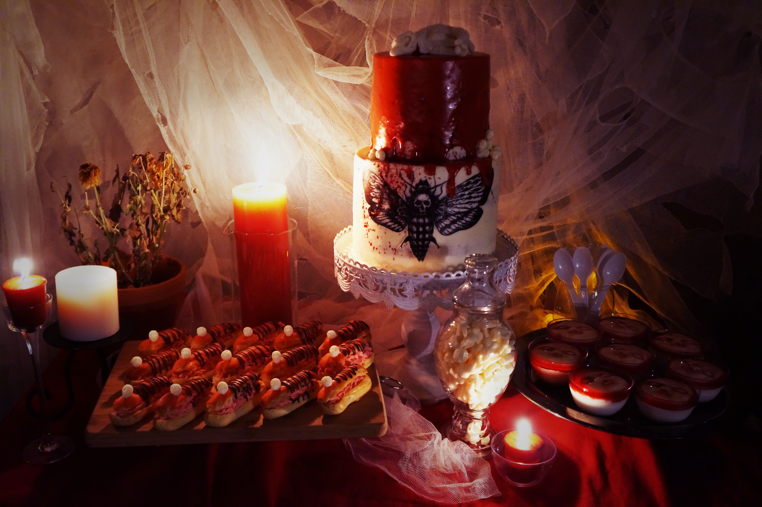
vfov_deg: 36.8
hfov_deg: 53.2
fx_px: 762
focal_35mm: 36
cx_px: 381
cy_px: 254
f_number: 4
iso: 6400
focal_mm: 24
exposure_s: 1/50
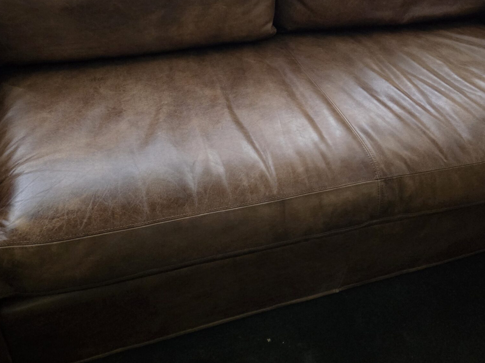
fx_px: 546
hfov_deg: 47.9
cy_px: 115
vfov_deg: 36.4
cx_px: 249
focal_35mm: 39
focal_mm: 5.4
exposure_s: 1/60
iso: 1600
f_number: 1.8
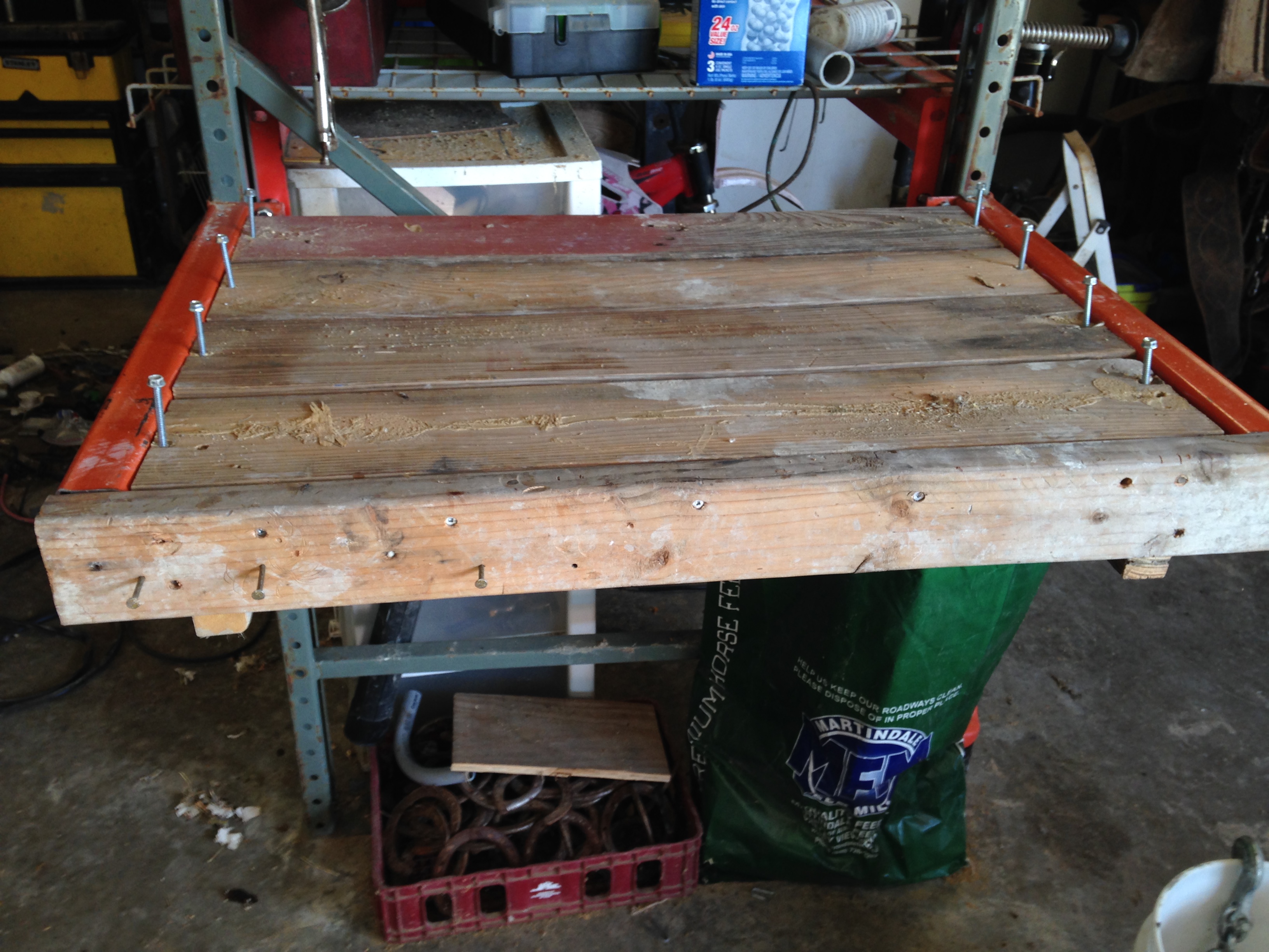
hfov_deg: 55.4
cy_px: 476
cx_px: 634
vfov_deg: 42.9
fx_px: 1210
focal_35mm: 33
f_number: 2.4
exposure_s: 1/30
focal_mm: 4.12
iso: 50
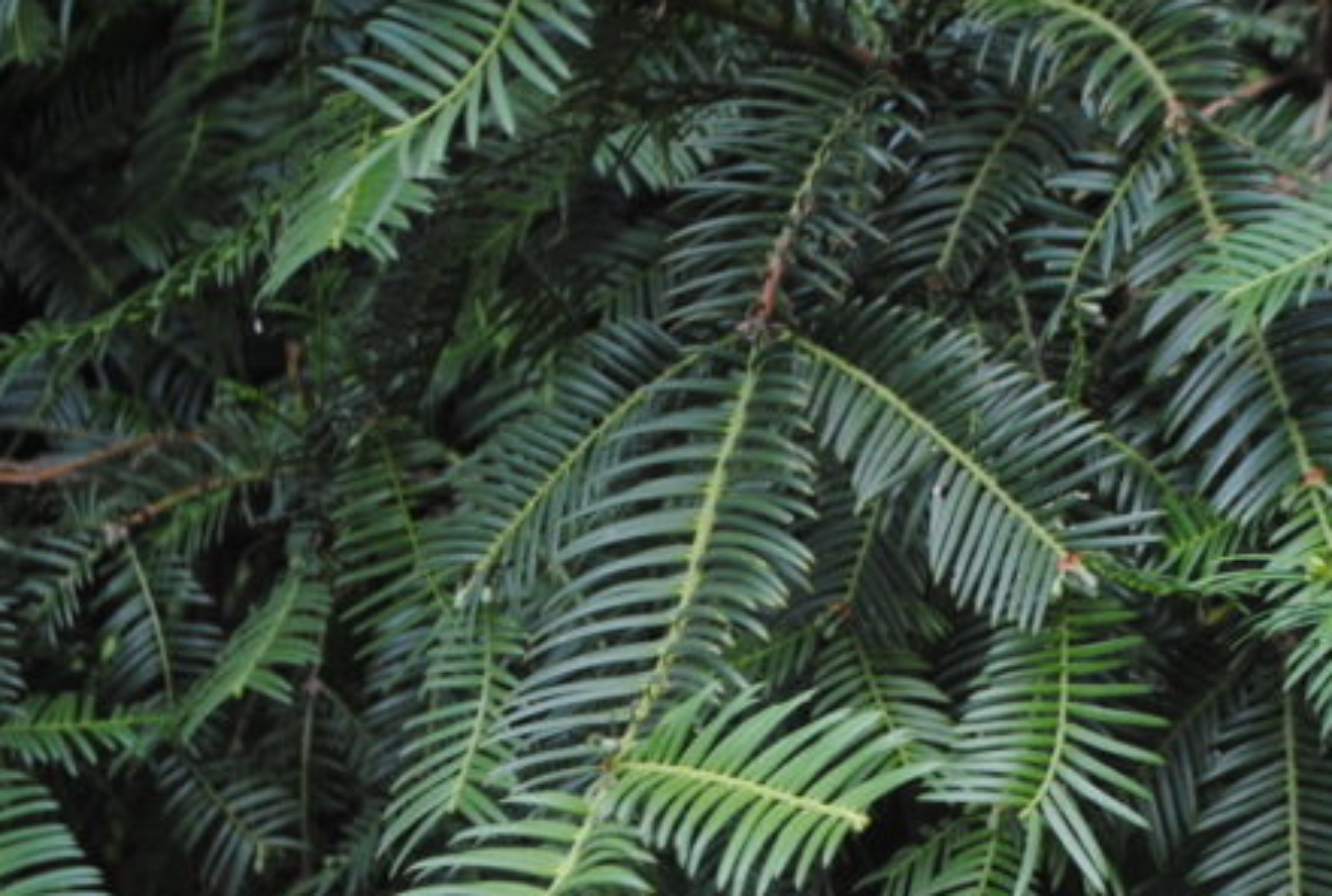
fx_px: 4044
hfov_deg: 18.4
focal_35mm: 109
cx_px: 1153
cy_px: 616
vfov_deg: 12.6
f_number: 5.3
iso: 280
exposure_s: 1/30
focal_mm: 40
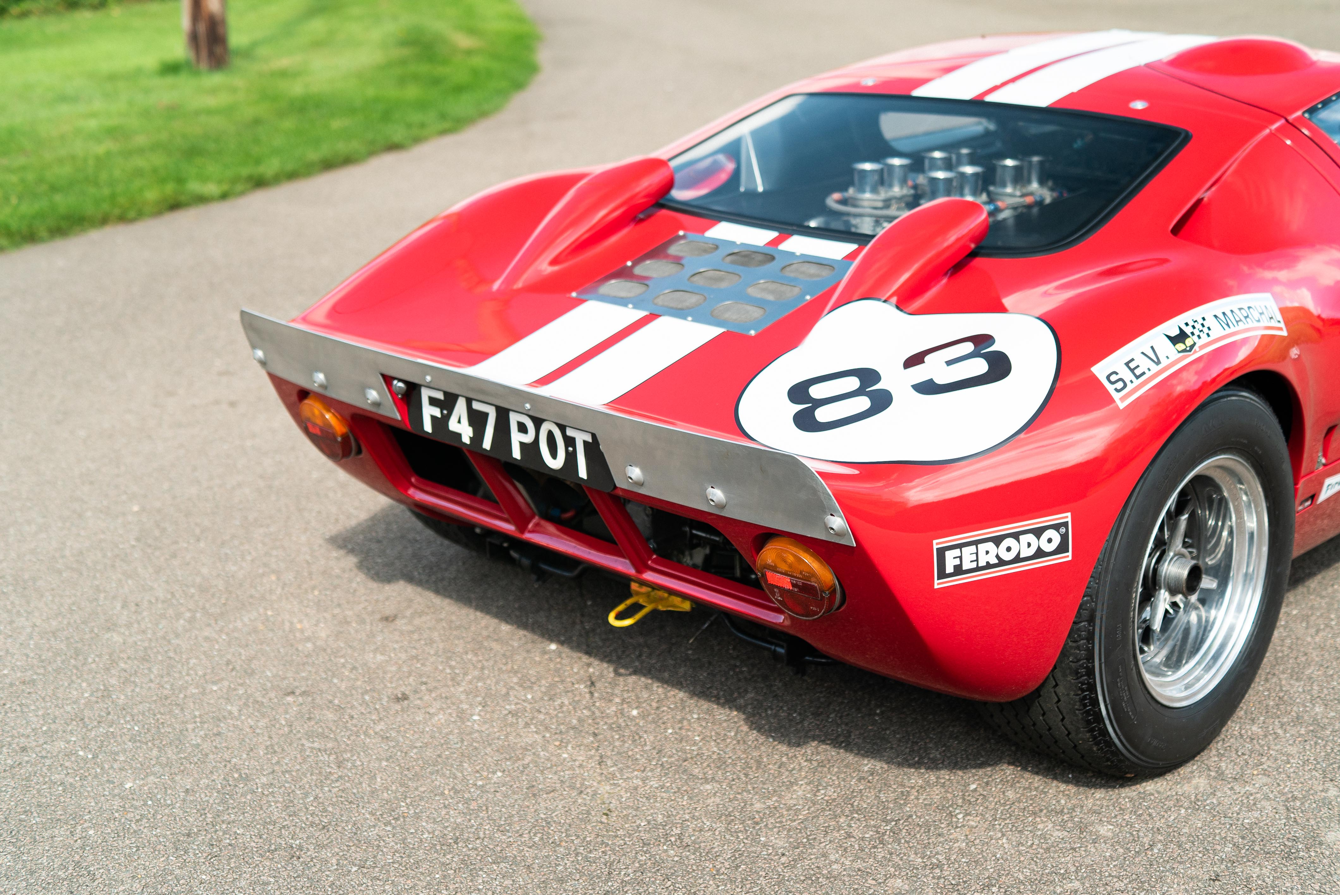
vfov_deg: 27.0
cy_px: 448
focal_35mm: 50
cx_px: 670
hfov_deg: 39.6
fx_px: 1862
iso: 250
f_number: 2.8
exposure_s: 1/800
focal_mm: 50
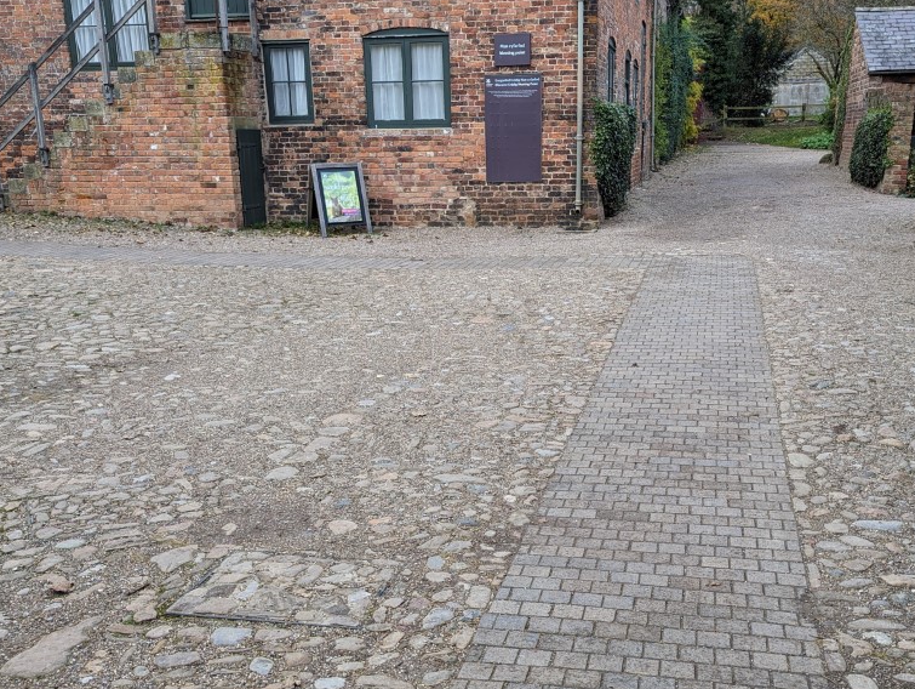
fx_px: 1006
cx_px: 487
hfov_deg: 48.9
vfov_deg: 37.7
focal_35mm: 38
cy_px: 410
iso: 46
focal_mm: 6.81
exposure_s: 1/140
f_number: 1.85
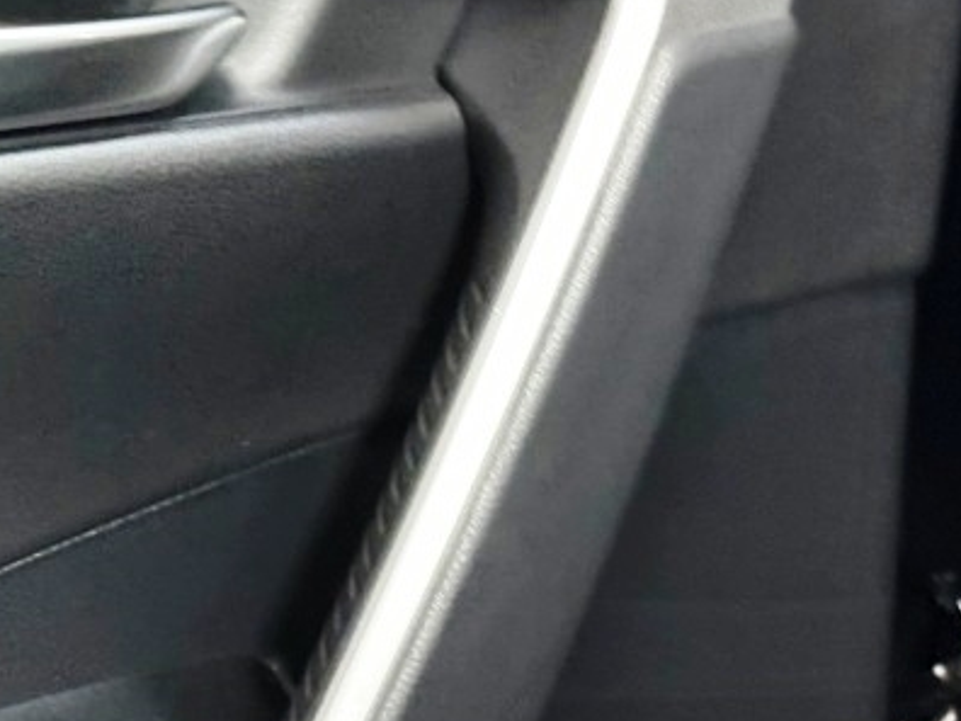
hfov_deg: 15.5
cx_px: -99
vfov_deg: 11.9
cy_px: 437
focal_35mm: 124
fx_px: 3442
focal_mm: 6.86
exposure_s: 1/30
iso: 640
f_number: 1.78
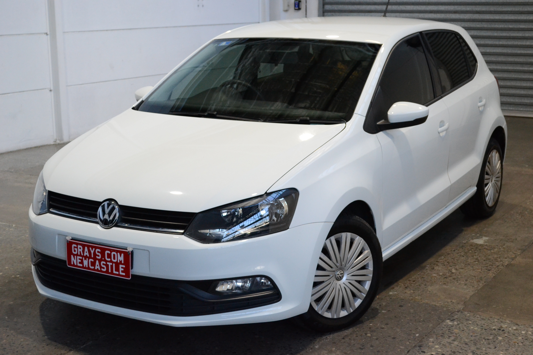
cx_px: 266
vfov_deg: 25.1
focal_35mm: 54
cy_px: 178
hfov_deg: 36.9
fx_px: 799
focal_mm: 36
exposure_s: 1/250
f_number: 5
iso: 1600
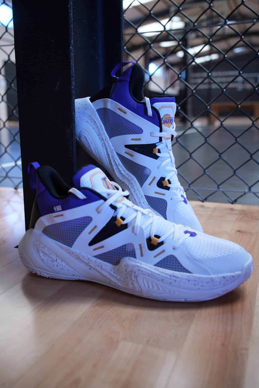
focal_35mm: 35
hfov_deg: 37.9
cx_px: 130
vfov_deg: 54.4
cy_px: 194
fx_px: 378
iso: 1600
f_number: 4.5
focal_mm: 35
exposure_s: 1/400
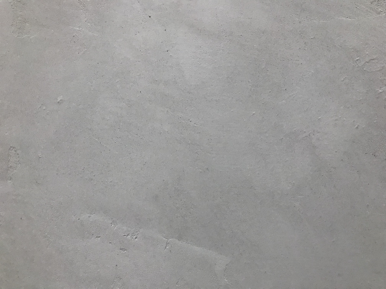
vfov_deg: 49.7
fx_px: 312
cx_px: 193
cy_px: 144
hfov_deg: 63.4
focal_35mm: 28
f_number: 1.8
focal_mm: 3.99
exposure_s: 1/15
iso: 64
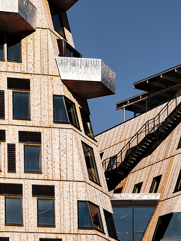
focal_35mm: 125
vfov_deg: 15.8
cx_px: 89
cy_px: 113
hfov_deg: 11.9
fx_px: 871
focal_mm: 80
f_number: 5.6
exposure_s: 1/3200
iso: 200
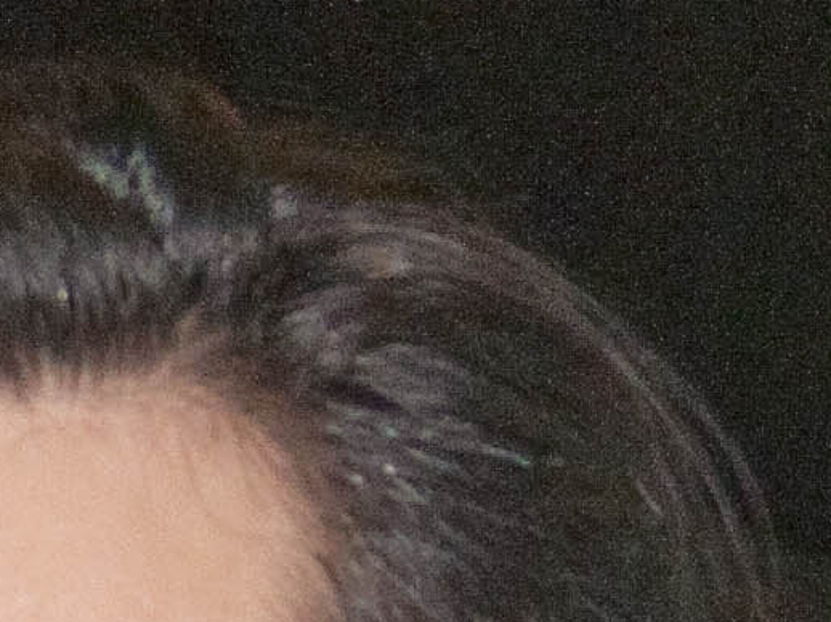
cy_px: 1105
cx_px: -1243
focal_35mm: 370
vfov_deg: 4.0
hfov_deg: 5.2
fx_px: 8878
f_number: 4.5
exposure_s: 1/80
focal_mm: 31
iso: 400
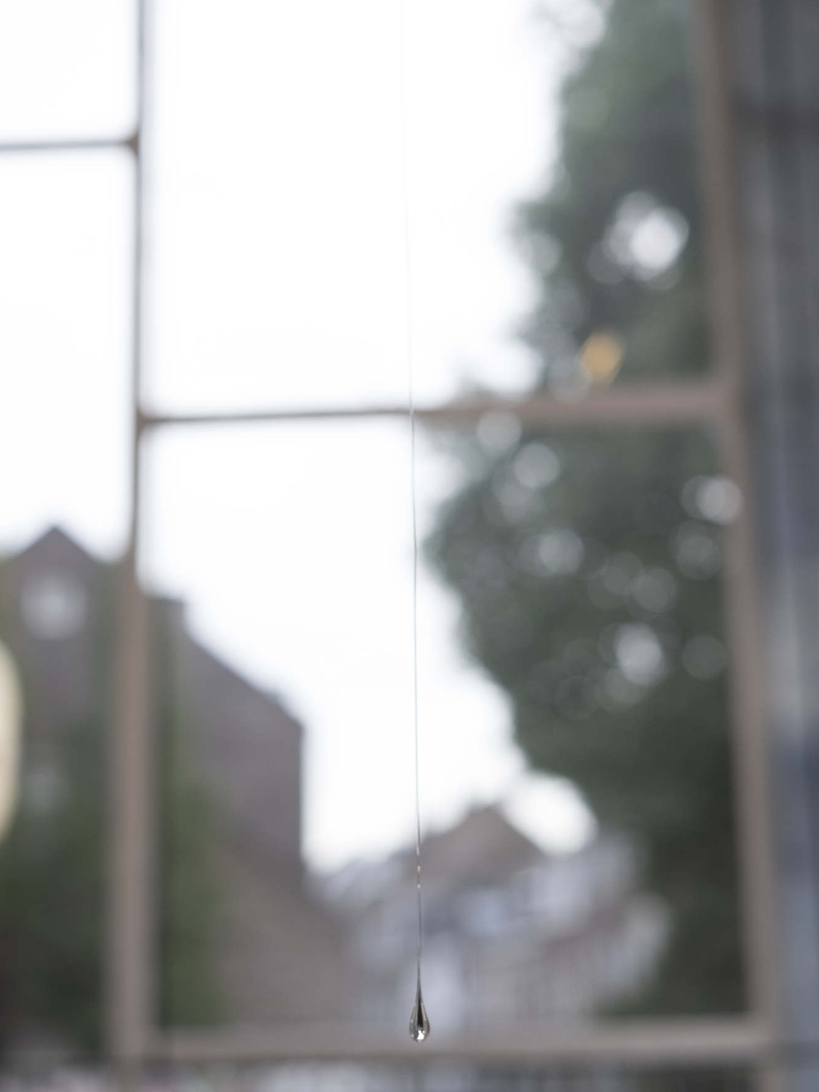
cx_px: 408
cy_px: 600
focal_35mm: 58
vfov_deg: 33.2
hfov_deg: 25.2
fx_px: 1830
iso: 800
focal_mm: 35
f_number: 2.5
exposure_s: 1/340
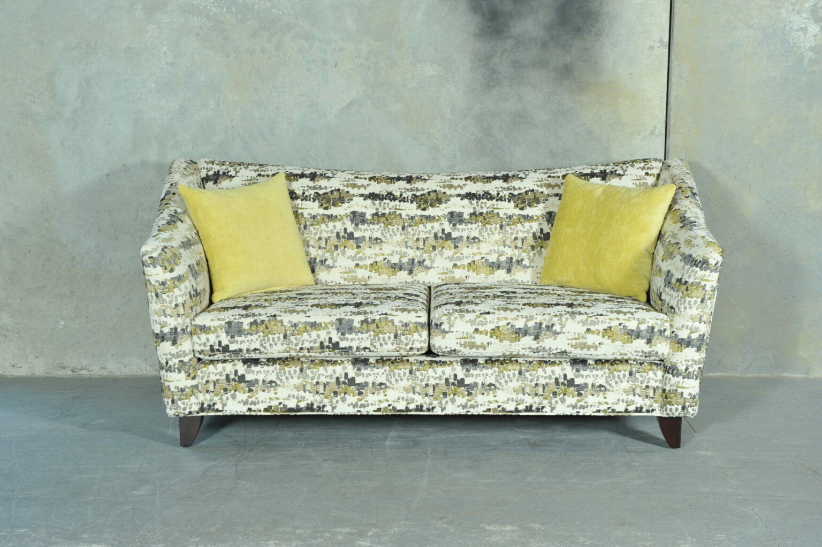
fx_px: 1415
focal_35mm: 62
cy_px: 274
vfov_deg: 21.9
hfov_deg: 32.4
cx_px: 411
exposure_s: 1/80
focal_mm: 62
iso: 320
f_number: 6.3
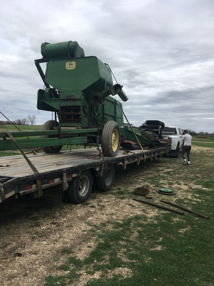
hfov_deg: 48.2
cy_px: 143
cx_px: 107
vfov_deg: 61.7
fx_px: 239
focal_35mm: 29
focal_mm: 4.15
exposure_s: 1/1748
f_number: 2.2
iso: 25
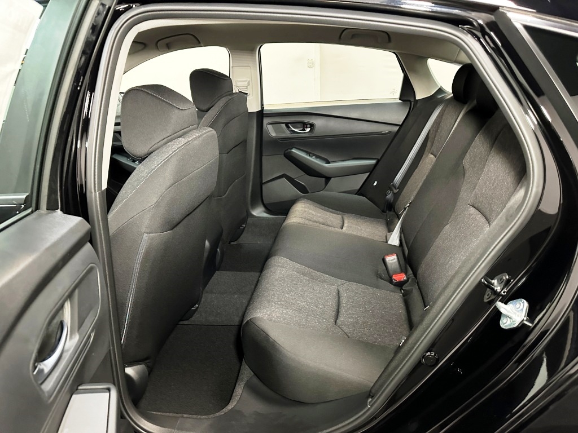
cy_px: 216
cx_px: 289
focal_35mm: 24
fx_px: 401
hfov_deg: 71.6
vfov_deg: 56.8
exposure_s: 1/30
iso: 1000
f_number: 1.78
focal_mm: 6.86
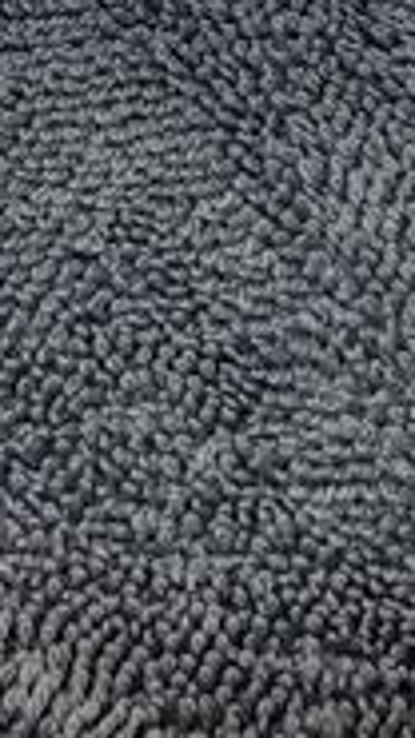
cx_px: -459
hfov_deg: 6.0
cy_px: -762
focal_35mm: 196
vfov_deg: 10.1
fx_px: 3836
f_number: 1.8
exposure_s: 1/120
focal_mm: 5
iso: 250
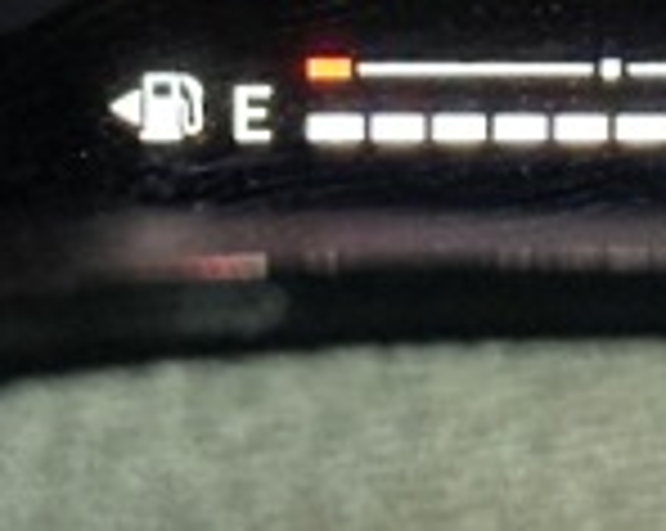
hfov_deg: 6.0
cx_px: 639
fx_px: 6378
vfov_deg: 4.7
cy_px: -432
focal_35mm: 324
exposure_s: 1/30
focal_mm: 6.86
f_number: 1.78
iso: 640
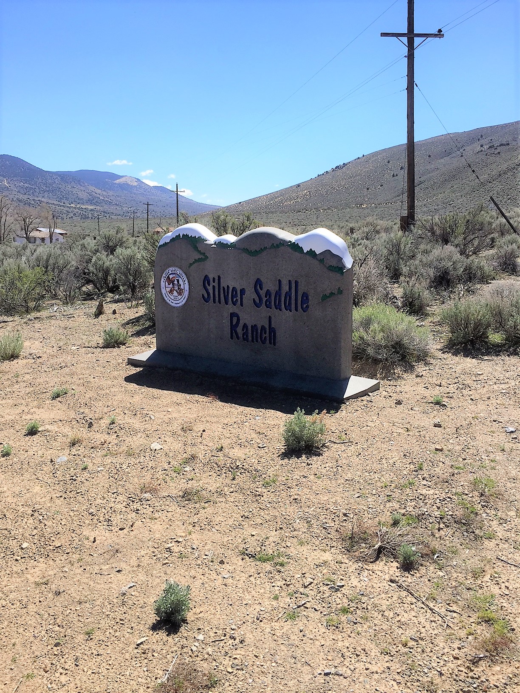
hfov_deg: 48.2
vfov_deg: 61.7
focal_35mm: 29
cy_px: 346
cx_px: 260
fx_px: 581
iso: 32
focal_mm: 4.15
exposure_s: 1/2326
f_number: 2.2
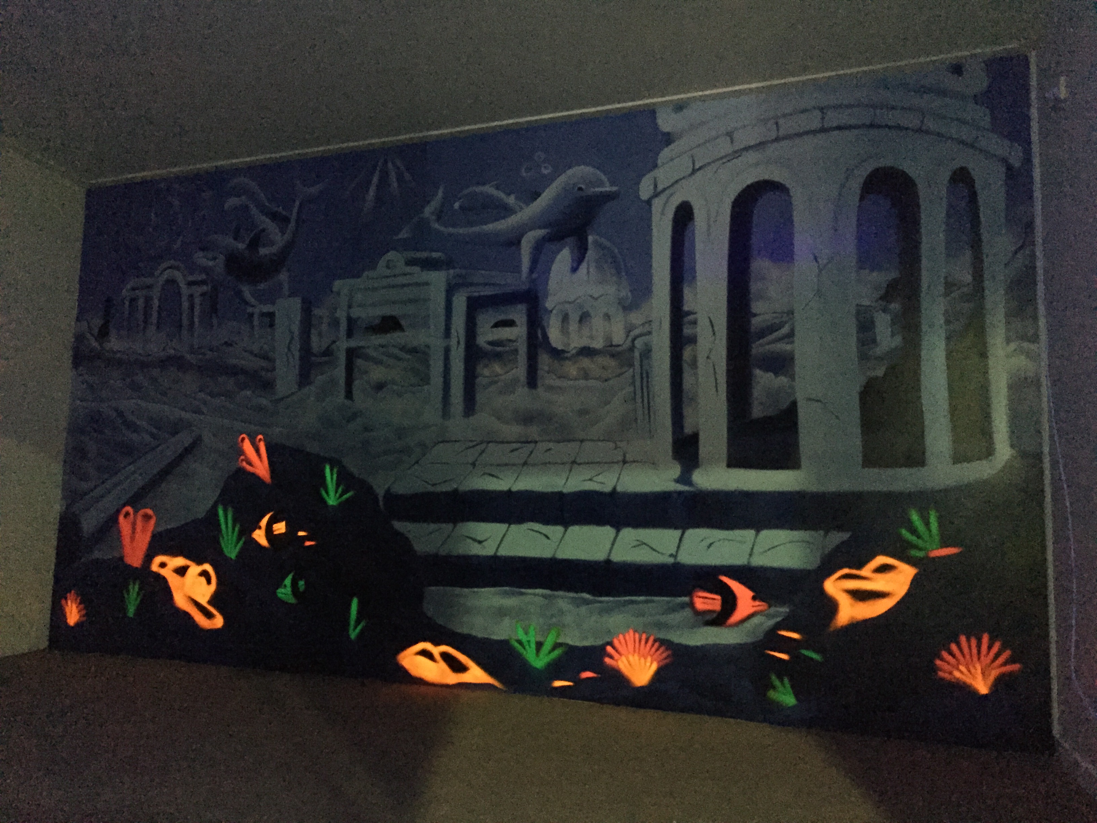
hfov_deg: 61.7
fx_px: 919
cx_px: 548
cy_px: 412
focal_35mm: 29
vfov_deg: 48.2
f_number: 2.2
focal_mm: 4.15
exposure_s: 1/17
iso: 2000
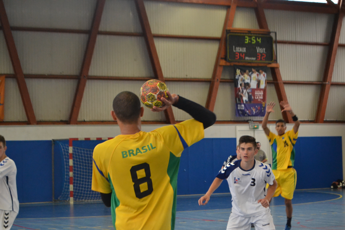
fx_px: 791
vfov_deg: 16.6
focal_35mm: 82
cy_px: 115
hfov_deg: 24.6
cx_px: 172
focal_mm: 55
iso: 3200
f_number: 5.6
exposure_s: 1/125
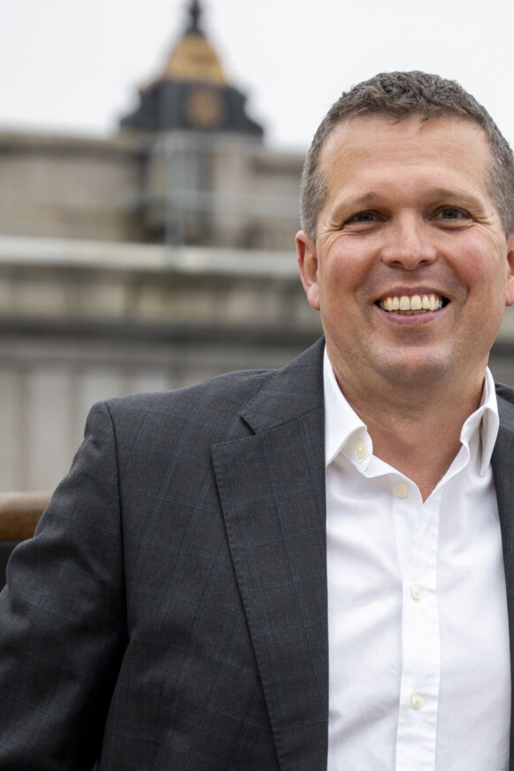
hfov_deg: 6.8
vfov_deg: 10.1
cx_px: 399
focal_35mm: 203
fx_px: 4347
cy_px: 647
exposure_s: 1/640
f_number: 2.8
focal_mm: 58.8
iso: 160
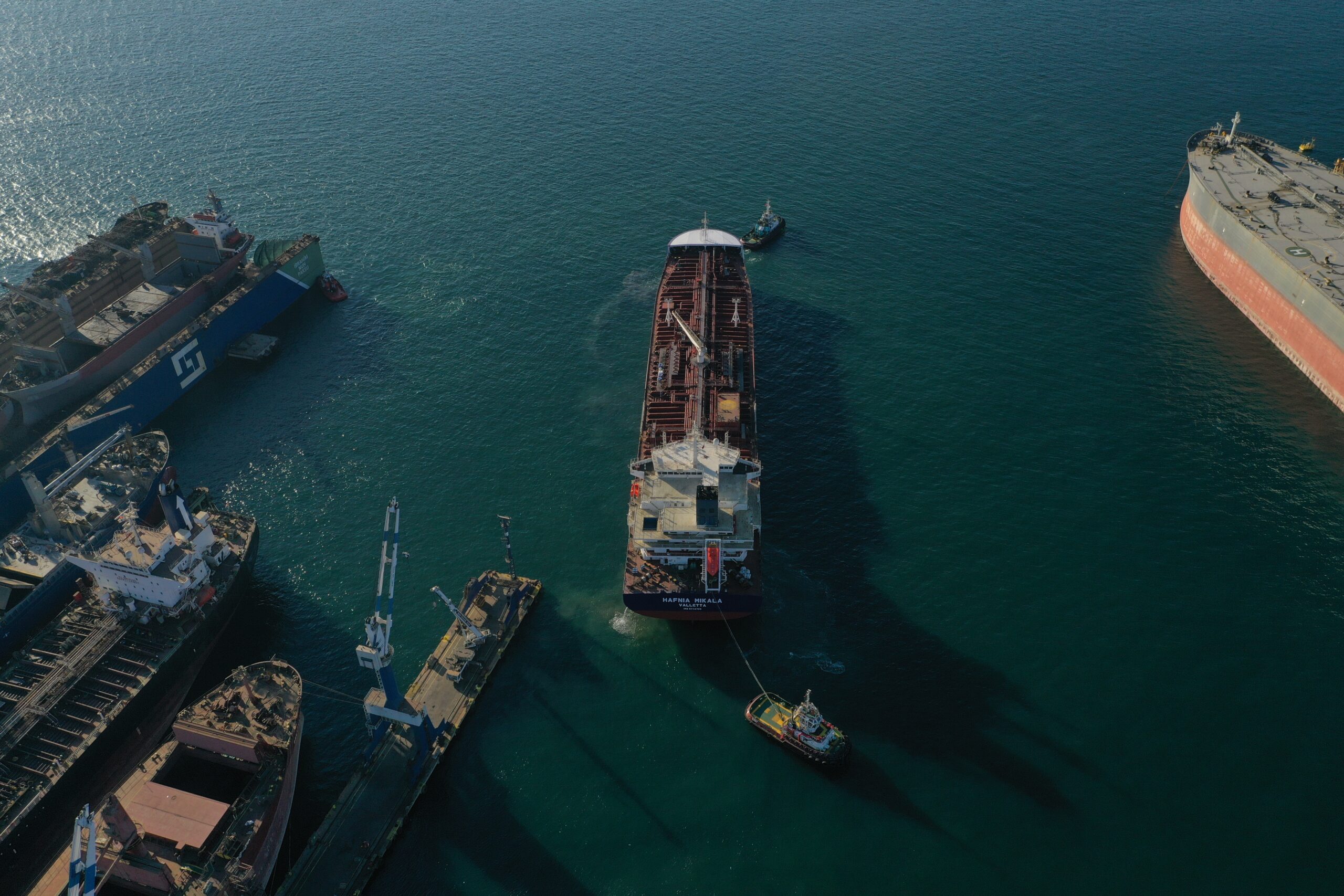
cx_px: 672
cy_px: 448
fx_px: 1045
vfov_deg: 46.4
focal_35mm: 28
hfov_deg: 65.5
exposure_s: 1/500
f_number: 6.3
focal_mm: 10.26
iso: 100
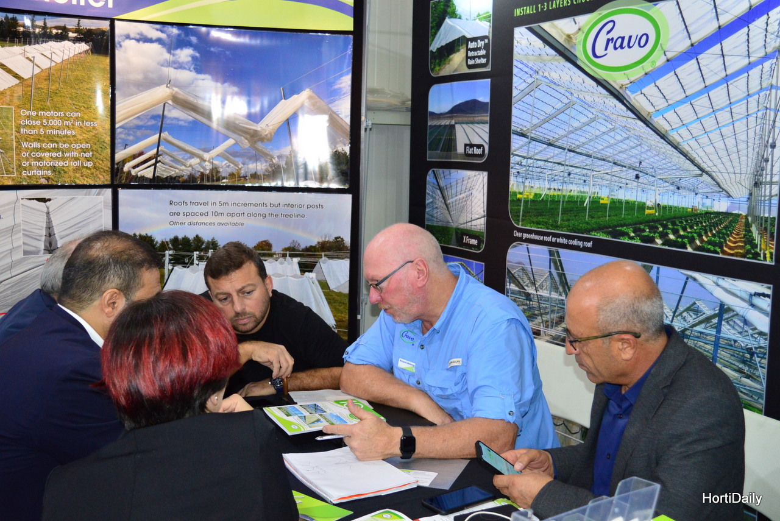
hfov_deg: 51.3
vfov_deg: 35.5
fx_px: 813
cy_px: 260
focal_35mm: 38
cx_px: 390
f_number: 5
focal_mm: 25
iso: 1250
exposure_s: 1/125
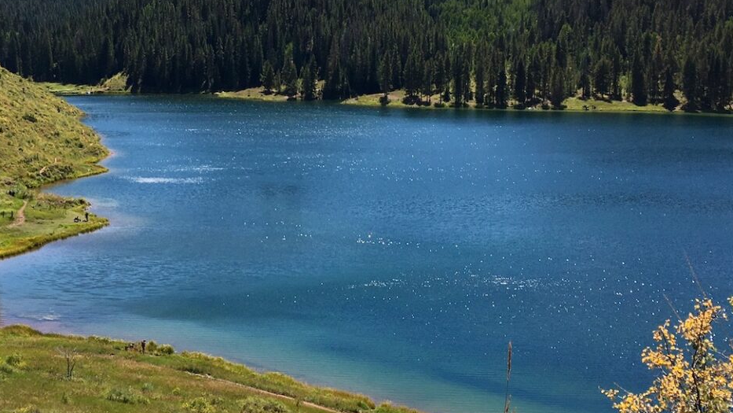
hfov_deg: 39.7
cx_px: 299
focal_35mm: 52
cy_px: 205
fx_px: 1011
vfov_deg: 23.1
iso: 25
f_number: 2.2
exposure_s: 1/1326
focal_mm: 4.15
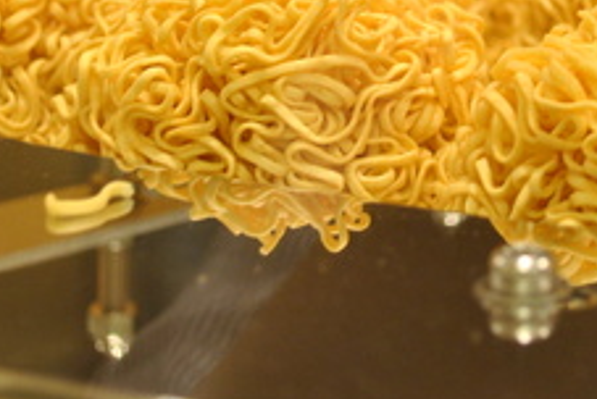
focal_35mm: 144
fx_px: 2391
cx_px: 487
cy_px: -116
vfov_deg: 9.4
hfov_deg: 14.1
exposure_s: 1/25
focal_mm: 34
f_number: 5
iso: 400
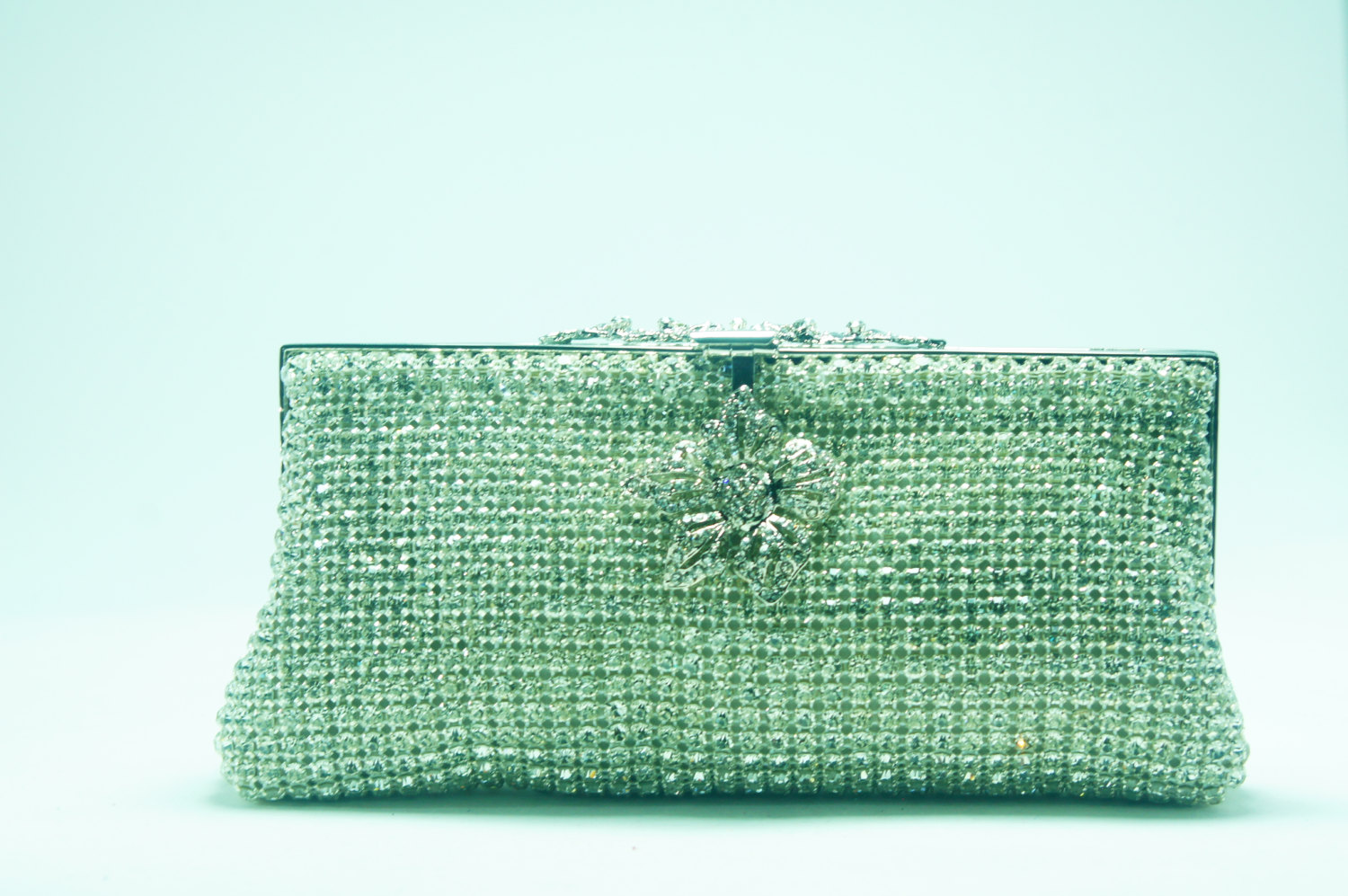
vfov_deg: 13.0
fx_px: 3928
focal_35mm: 105
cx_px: 674
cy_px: 448
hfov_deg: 19.5
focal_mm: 70
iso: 200
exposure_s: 1/5
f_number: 9
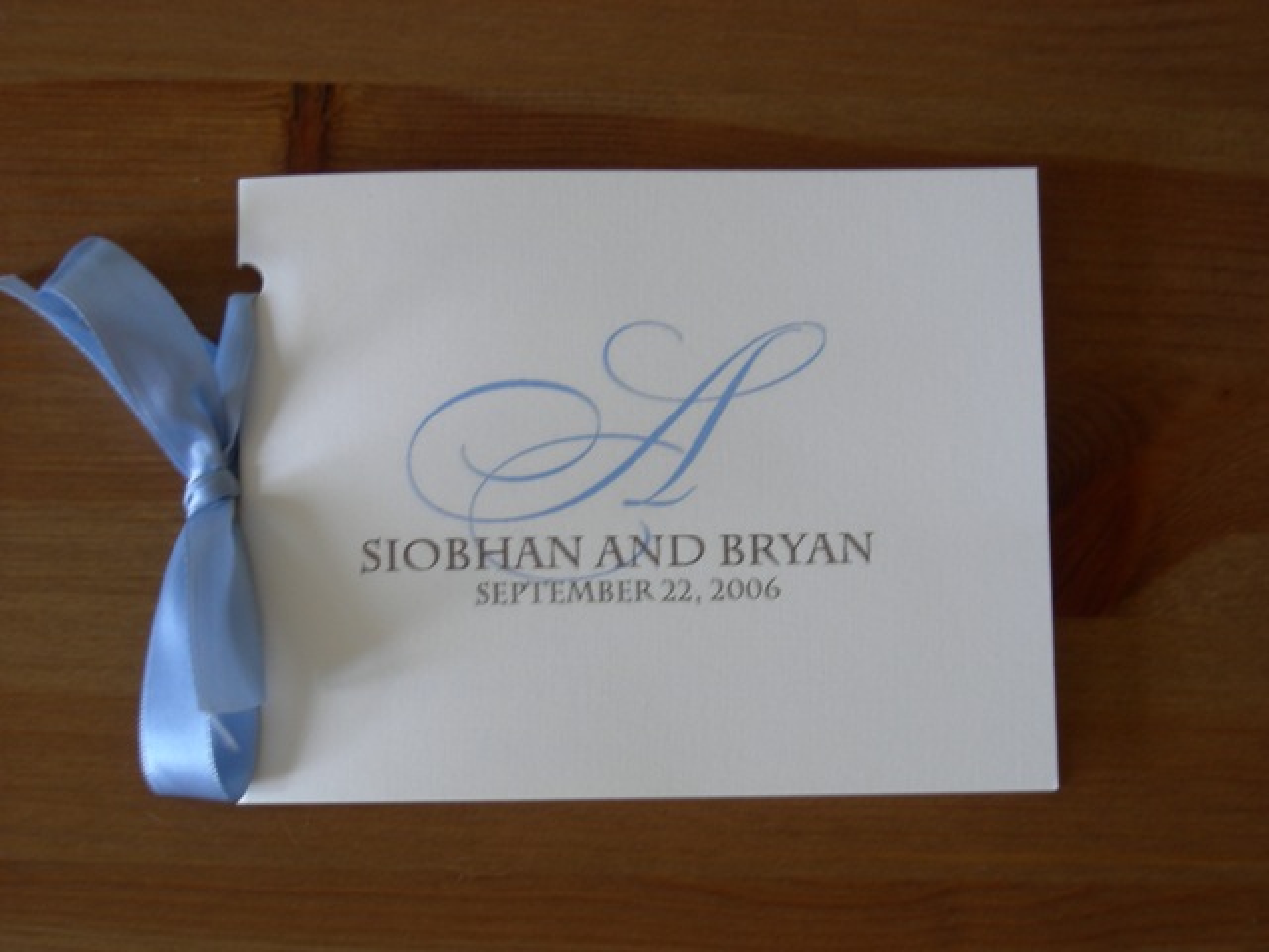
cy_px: 476
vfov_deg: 19.9
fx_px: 2713
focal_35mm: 74
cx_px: 634
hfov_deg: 26.3
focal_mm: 15.5
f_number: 3.8
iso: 64
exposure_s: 1/7.4
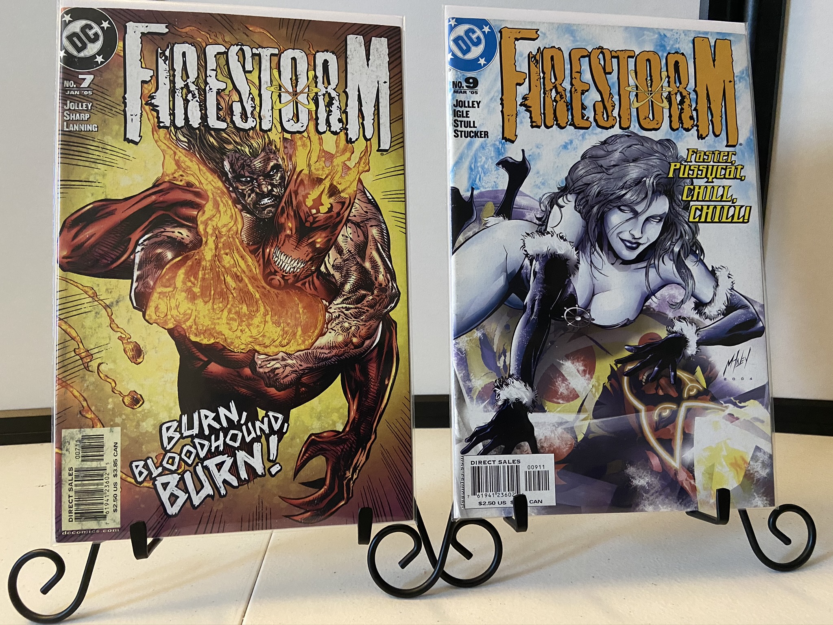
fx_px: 626
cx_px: 416
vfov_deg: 53.1
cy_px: 312
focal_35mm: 26
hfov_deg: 67.3
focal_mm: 4.25
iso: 500
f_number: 1.8
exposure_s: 1/40
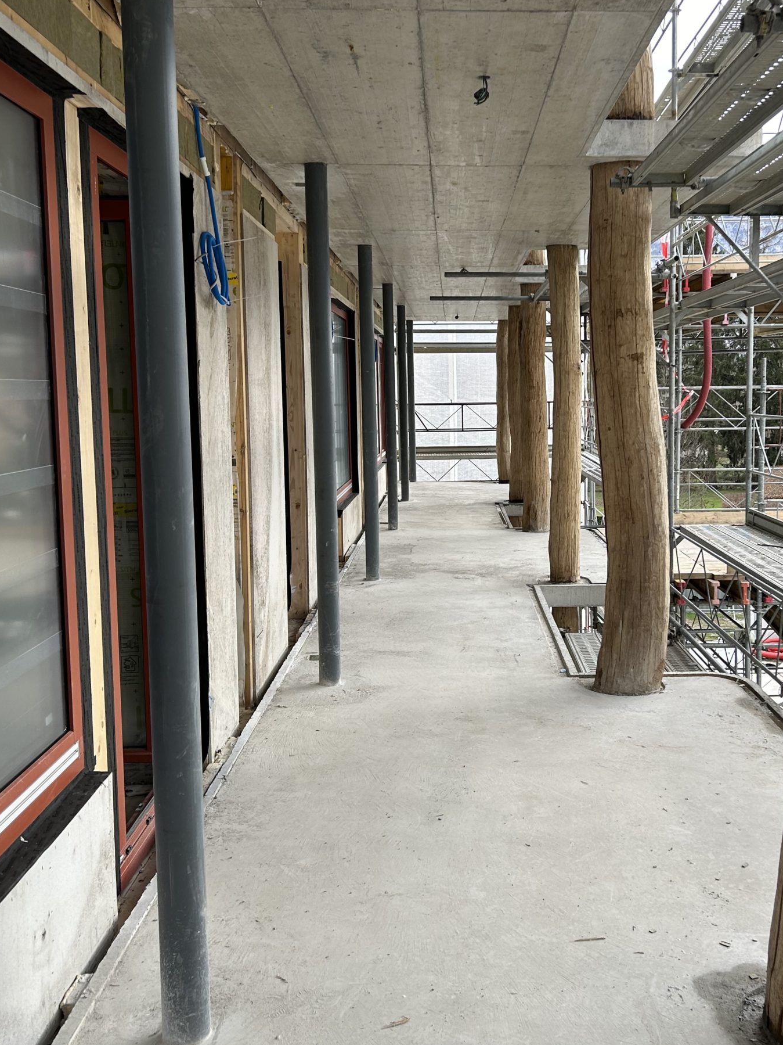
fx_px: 1116
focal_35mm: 37
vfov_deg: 50.1
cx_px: 504
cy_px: 486
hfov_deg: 38.3
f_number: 1.5
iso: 50
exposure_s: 1/340
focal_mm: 5.7
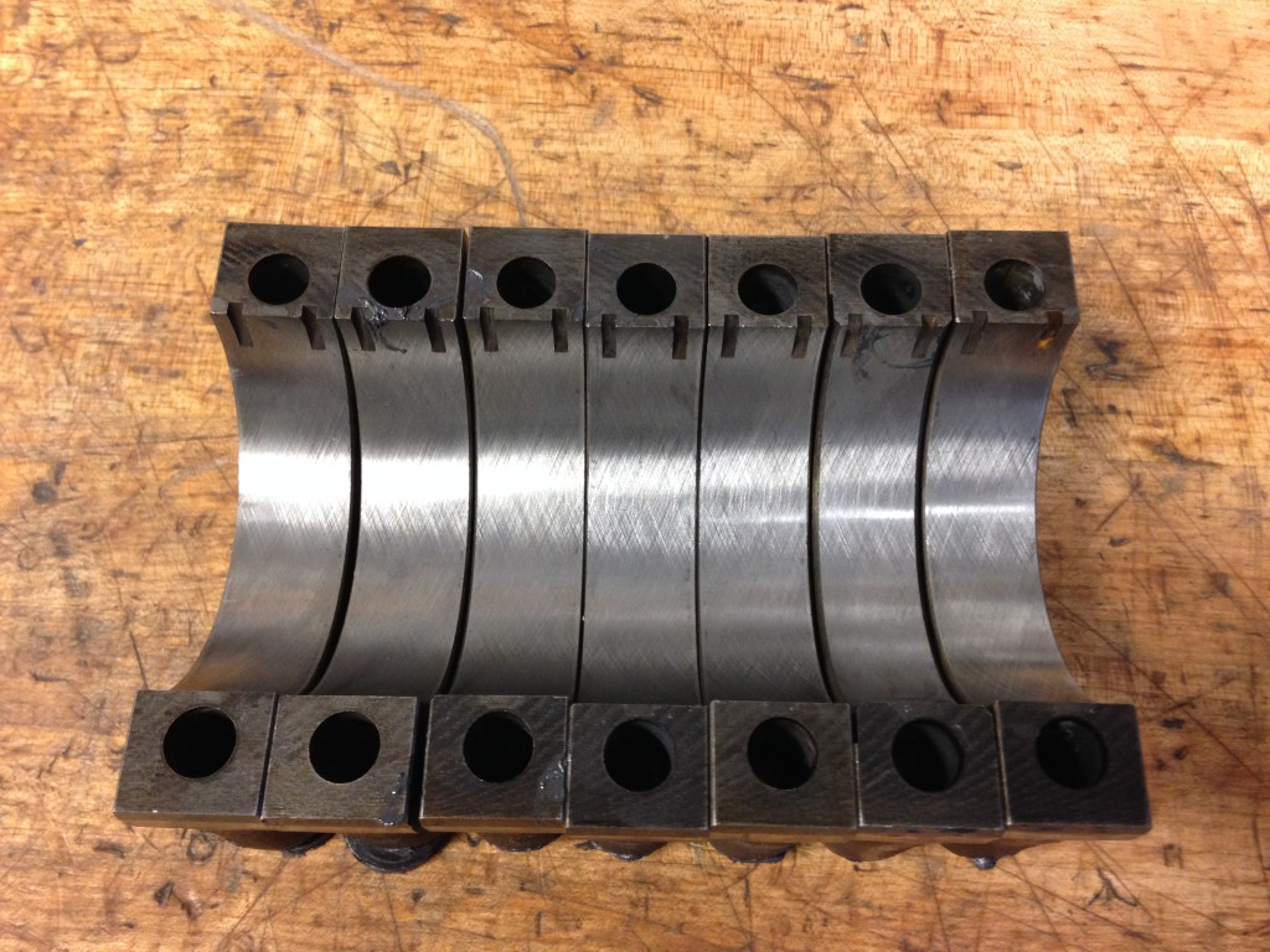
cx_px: 635
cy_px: 476
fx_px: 1211
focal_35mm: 33
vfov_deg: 42.9
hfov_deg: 55.4
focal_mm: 4.12
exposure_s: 1/20
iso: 200
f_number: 2.4
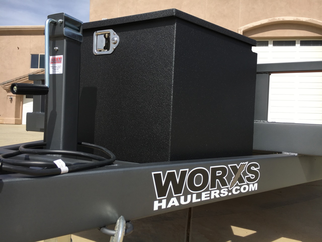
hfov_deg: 61.7
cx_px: 161
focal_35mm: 29
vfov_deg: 48.2
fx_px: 270
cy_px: 121
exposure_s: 1/1425
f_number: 2.2
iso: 25
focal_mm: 4.15
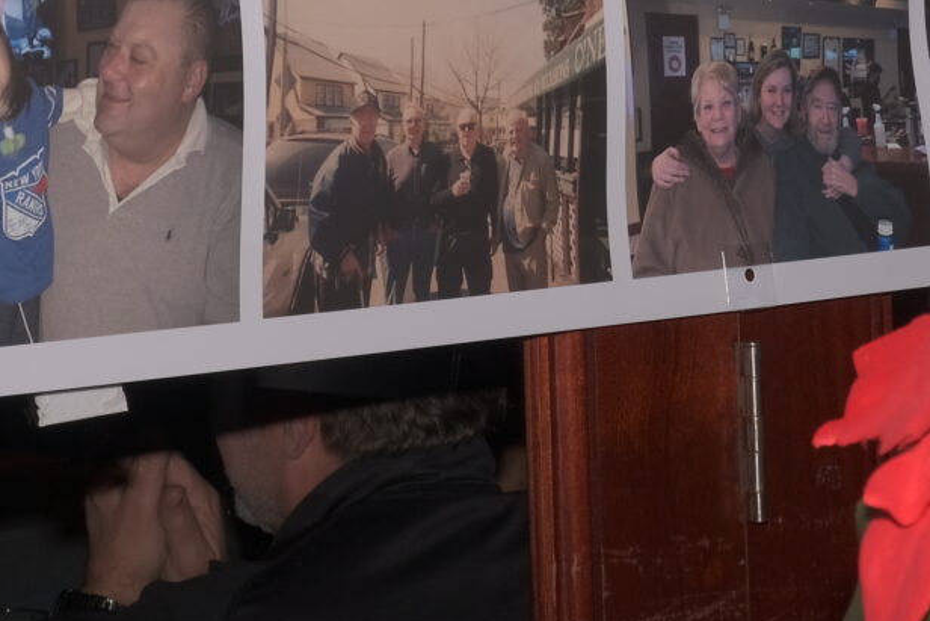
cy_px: -276
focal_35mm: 133
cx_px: 640
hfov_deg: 15.4
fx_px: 3436
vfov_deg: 10.0
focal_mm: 26.5
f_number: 10
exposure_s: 1/250
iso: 200
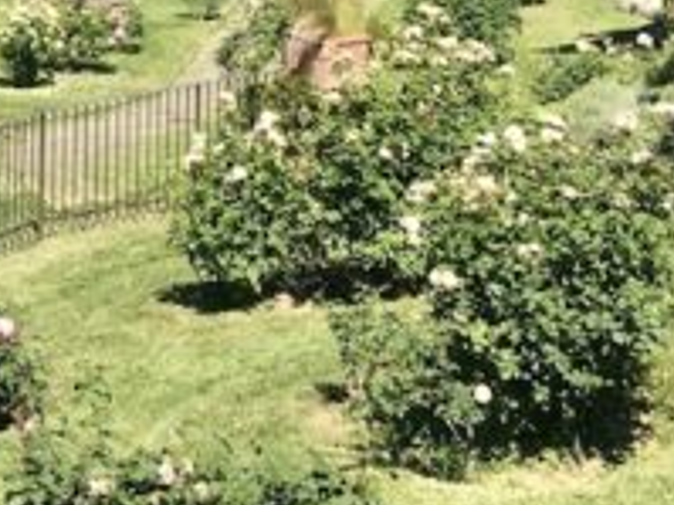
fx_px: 2179
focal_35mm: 112
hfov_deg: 16.2
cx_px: -322
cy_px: -451
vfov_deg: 12.0
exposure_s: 1/974
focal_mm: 4.15
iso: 25
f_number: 2.2
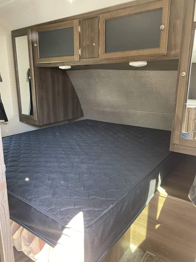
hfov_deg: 53.1
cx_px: 98
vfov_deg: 67.3
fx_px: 196
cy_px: 131
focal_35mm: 26
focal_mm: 4.2
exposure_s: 1/60
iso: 400
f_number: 1.6
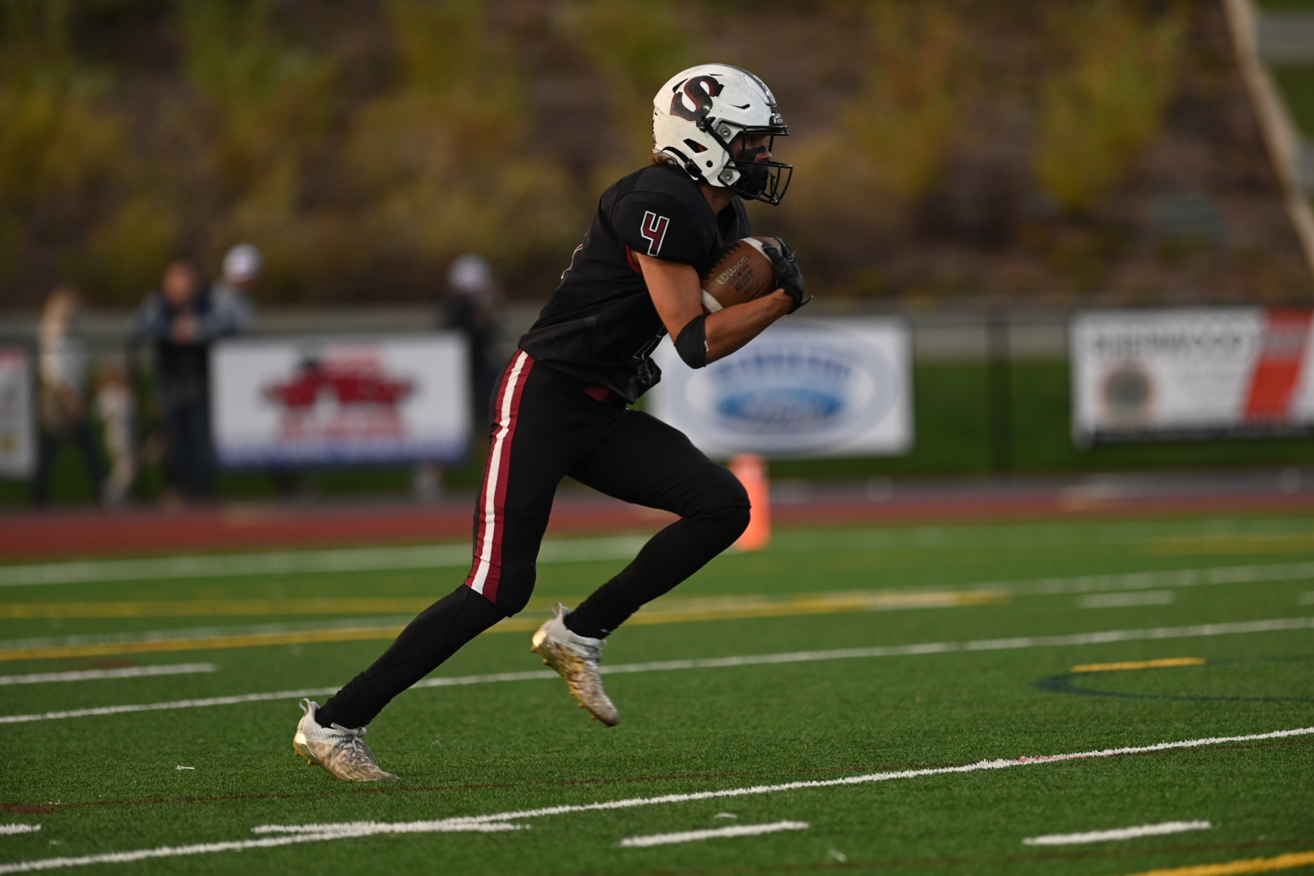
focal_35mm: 300
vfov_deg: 4.6
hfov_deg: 6.9
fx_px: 10948
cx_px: 657
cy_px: 438
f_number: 3.5
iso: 1000
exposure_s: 1/1250
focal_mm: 300
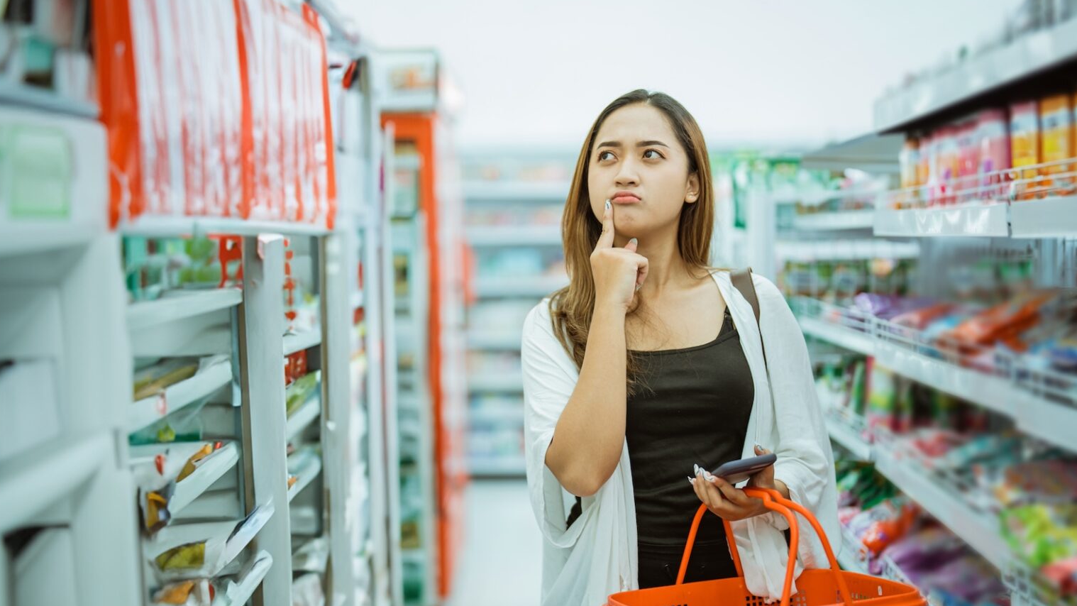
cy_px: 335
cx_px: 534
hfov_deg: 39.2
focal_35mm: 53
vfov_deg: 22.6
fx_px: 1514
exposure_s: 1/125
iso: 250
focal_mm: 50
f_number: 1.3
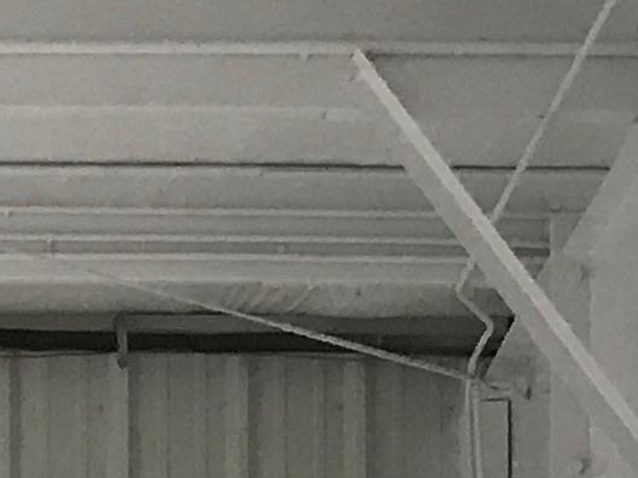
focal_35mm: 212
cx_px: -218
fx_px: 3905
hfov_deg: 9.2
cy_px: 1595
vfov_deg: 6.3
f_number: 1.8
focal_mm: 3.99
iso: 32
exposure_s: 1/30
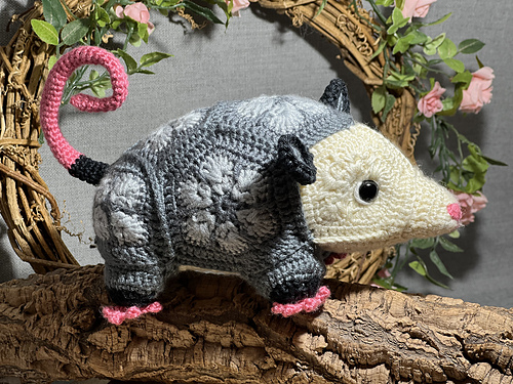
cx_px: 256
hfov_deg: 25.3
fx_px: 1141
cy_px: 192
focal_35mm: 77
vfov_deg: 19.1
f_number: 2.8
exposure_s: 1/100
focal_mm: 9
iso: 50
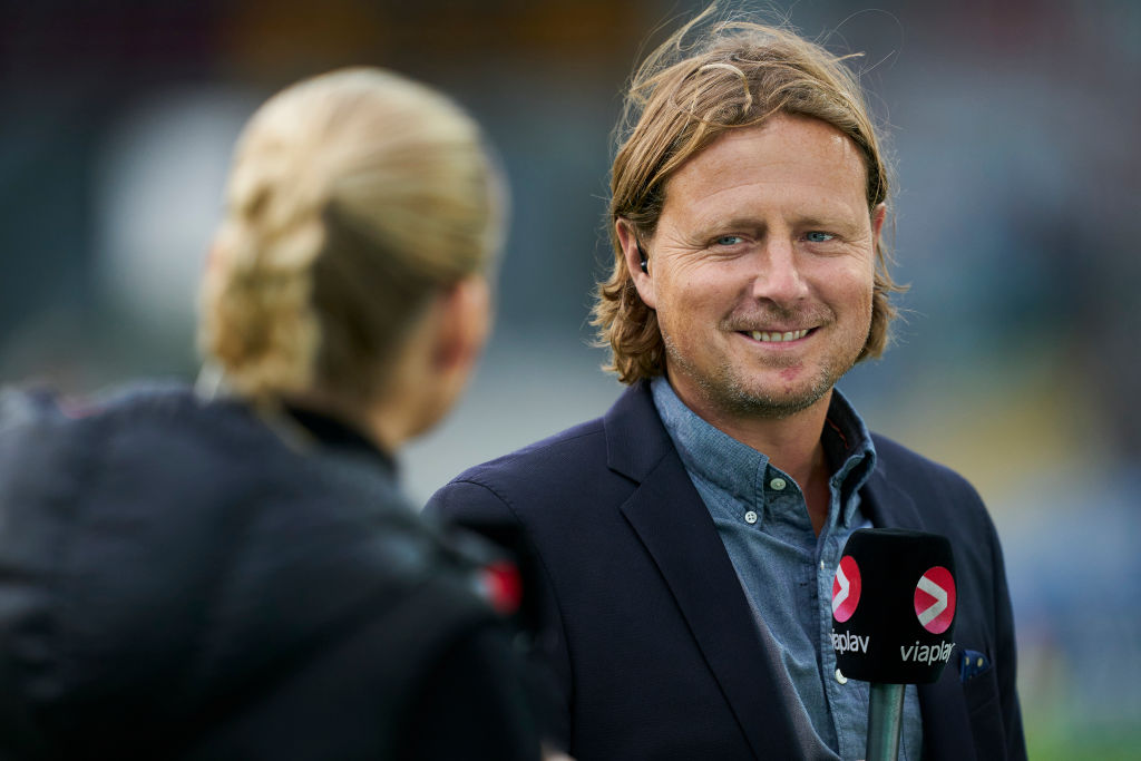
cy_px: 380
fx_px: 12679
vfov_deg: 3.4
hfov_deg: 5.2
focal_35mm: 400
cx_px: 570
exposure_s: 1/2000
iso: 1600
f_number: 2.8
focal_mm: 400
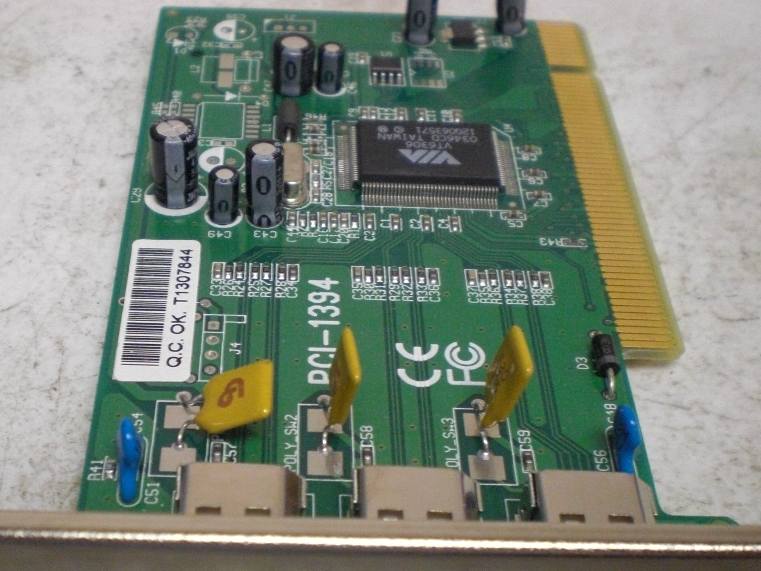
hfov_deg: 35.4
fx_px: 1187
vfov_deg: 26.9
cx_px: 291
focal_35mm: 54
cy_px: 389
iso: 400
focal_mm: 6.3
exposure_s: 1/80
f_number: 3.1
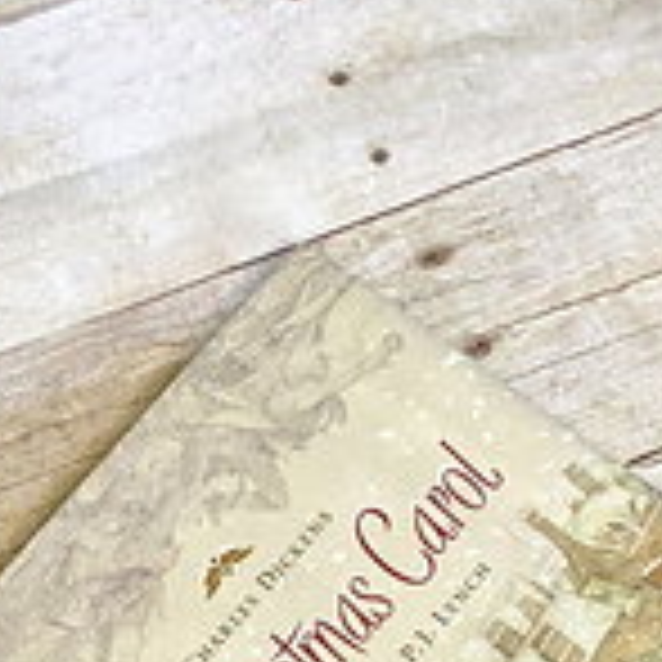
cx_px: 200
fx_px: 3375
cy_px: 1022
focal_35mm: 156
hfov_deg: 11.2
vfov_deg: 10.8
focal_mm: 6
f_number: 2
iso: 250
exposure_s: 1/89
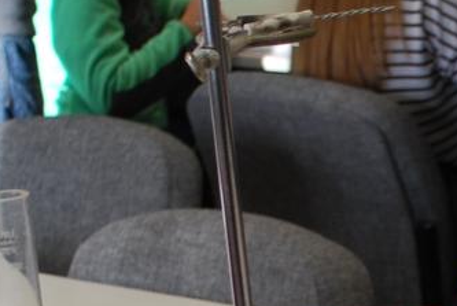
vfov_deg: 7.9
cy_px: 461
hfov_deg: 11.6
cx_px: 659
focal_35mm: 170
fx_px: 2161
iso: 200
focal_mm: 26
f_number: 4.5
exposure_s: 1/50
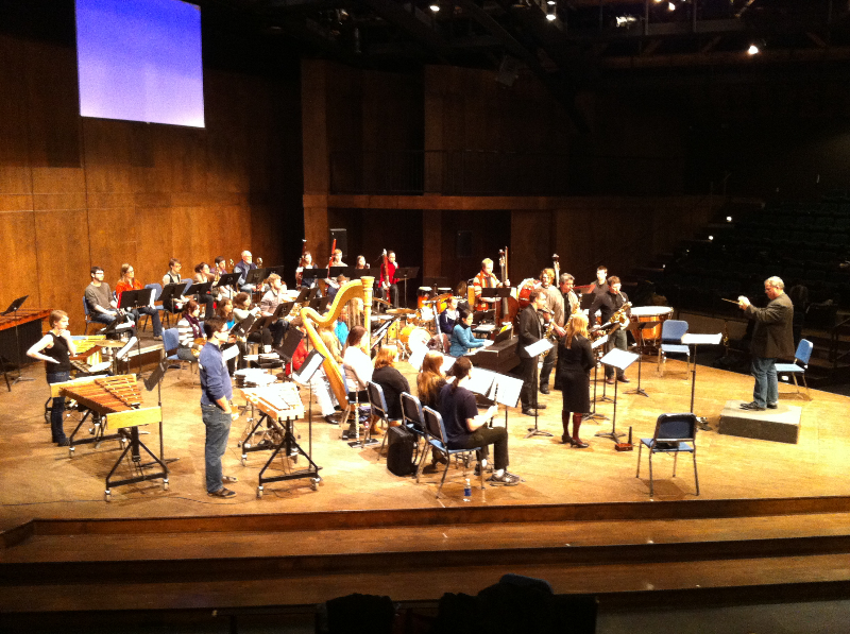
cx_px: 425
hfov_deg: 52.7
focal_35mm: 35
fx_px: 858
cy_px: 317
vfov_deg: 40.6
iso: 320
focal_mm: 3.85
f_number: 2.8
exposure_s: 1/15
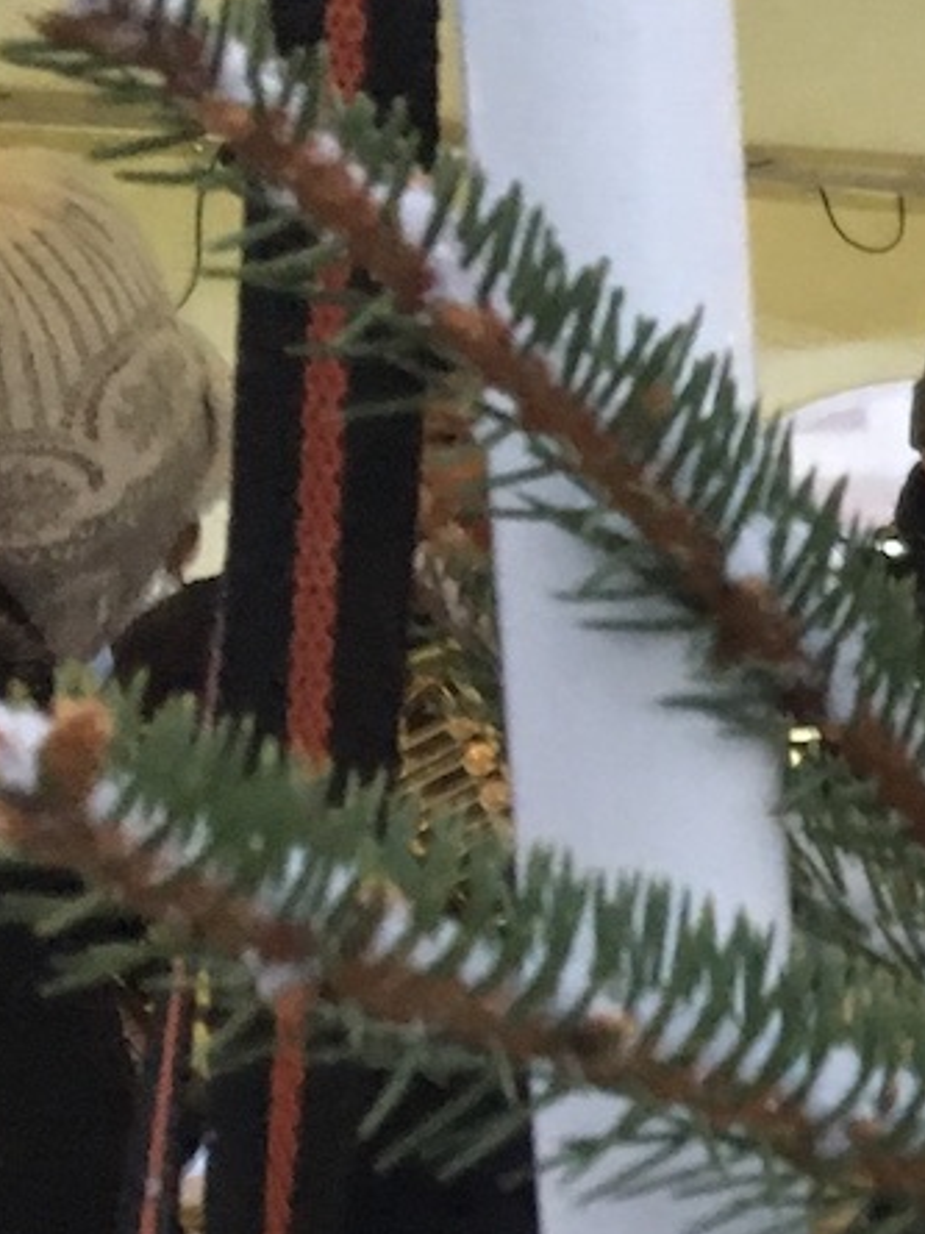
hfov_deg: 12.7
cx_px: 2000
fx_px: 3492
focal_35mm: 98
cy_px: 827
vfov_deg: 20.0
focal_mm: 4.15
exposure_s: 1/33
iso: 200
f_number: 2.2
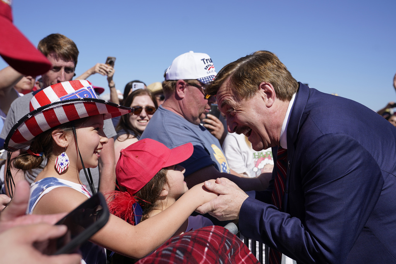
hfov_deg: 49.5
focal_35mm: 39
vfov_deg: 34.2
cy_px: 132
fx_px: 429
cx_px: 198
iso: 125
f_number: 4.5
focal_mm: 39
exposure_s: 1/1250
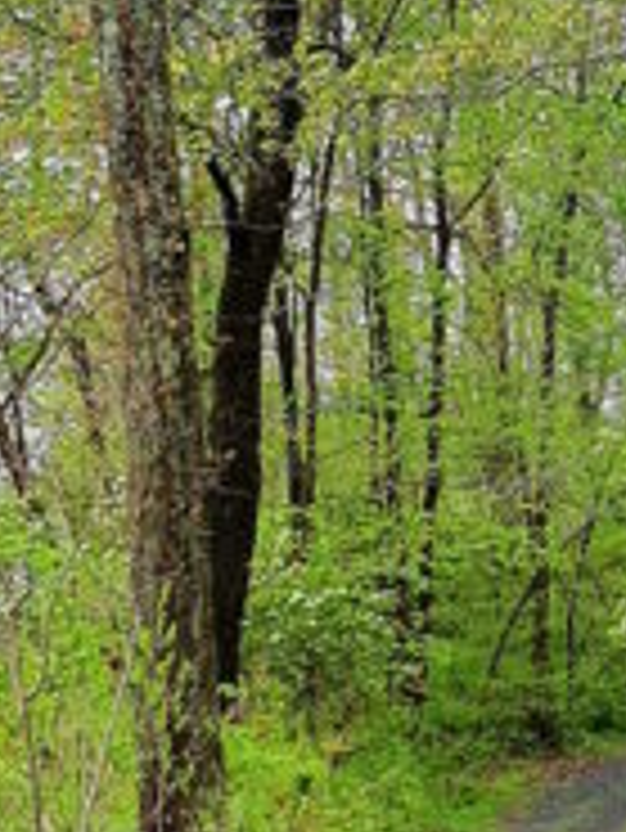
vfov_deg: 13.7
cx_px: 964
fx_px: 3468
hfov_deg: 10.0
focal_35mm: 144
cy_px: 454
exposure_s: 1/503
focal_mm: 4.32
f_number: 1.7
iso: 50
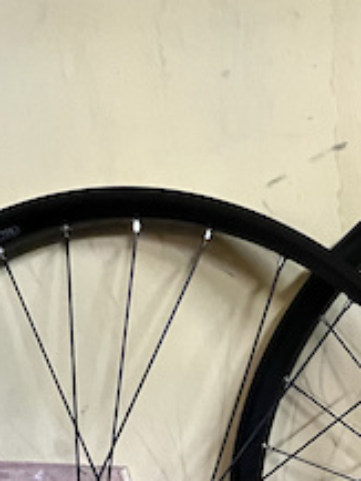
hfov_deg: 26.2
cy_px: 508
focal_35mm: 48
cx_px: 458
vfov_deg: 35.0
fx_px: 667
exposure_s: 1/60
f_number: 1.8
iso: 800
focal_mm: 1.57
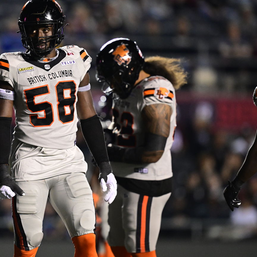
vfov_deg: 2.8
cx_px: 47
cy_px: 130
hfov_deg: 2.8
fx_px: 5292
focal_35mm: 630
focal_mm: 400
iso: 5000
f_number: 3.2
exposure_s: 1/1600
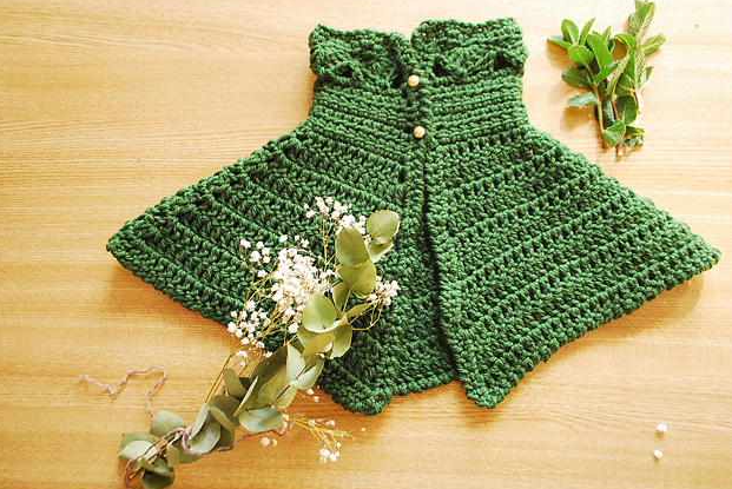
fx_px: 692
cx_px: 371
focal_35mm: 34
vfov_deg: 38.9
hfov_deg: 55.8
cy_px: 240
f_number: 4
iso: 800
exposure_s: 1/50
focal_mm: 22
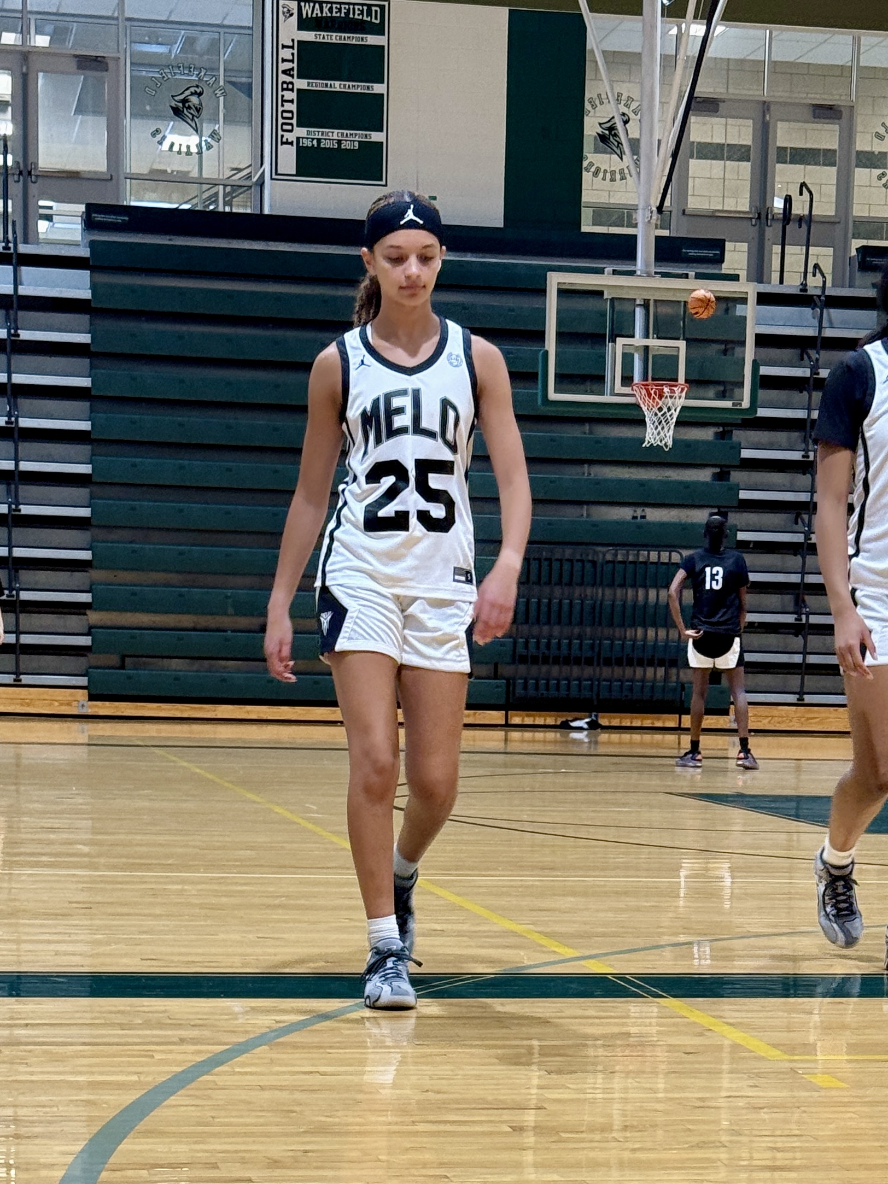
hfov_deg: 30.3
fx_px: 1642
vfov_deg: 39.7
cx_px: 444
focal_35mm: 48
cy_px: 592
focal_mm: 6.76
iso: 125
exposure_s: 1/60
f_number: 1.78
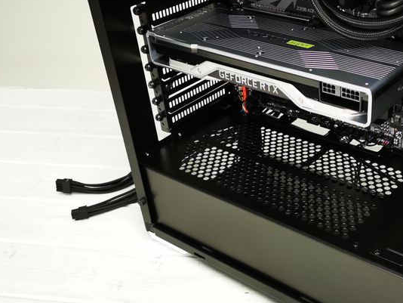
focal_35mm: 49
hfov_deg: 38.2
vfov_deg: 29.6
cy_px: 185
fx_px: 571
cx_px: 285
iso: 400
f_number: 1.6
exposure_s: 1/50
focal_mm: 5.56
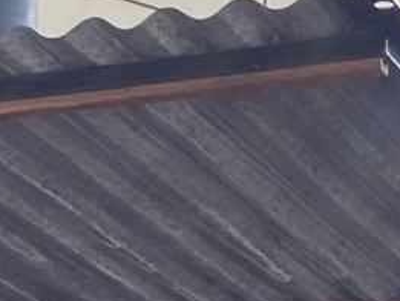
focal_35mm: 201
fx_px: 2324
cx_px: 170
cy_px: 832
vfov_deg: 6.8
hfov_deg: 9.8
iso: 32
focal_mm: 4.25
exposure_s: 1/318
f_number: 1.8
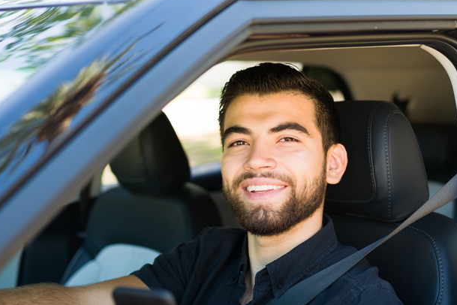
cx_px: 306
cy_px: 177
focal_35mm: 72
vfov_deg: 18.9
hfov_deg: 27.9
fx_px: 914
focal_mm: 35
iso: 100
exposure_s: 1/160
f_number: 1.8
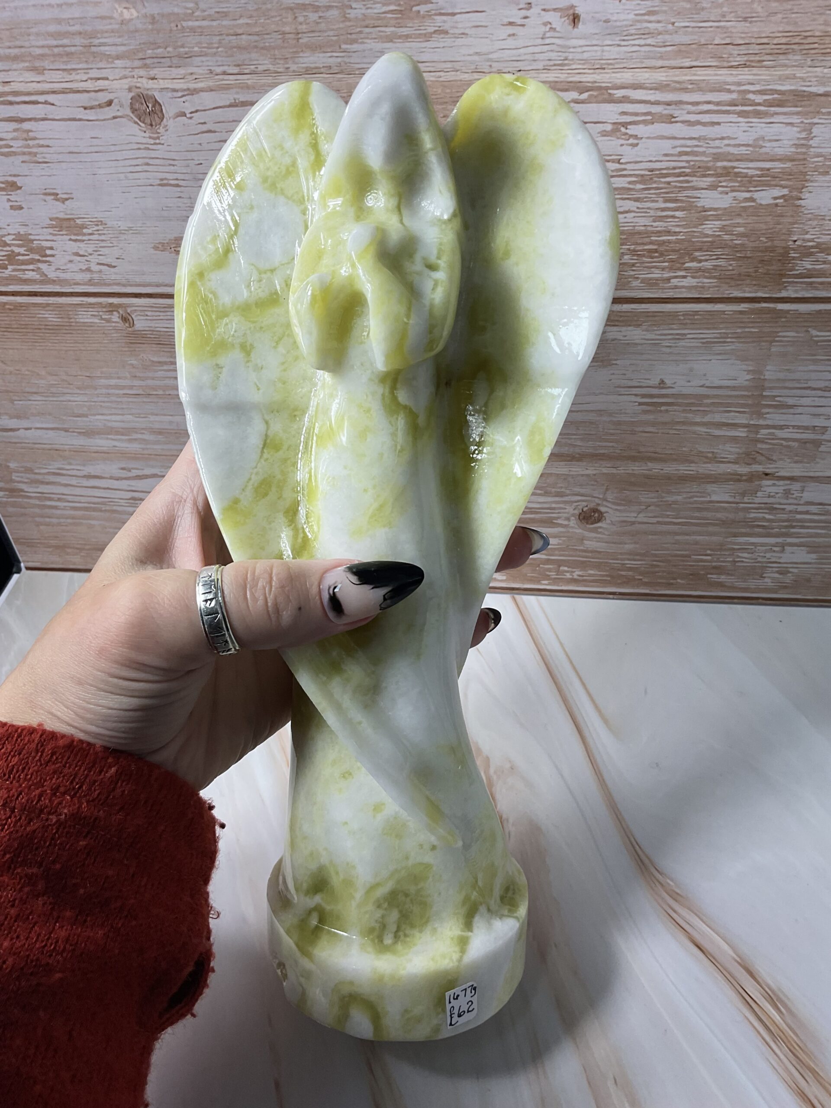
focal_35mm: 29
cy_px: 554
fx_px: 928
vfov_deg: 61.7
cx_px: 416
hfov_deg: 48.2
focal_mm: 3
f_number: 1.8
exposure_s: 1/100
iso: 32
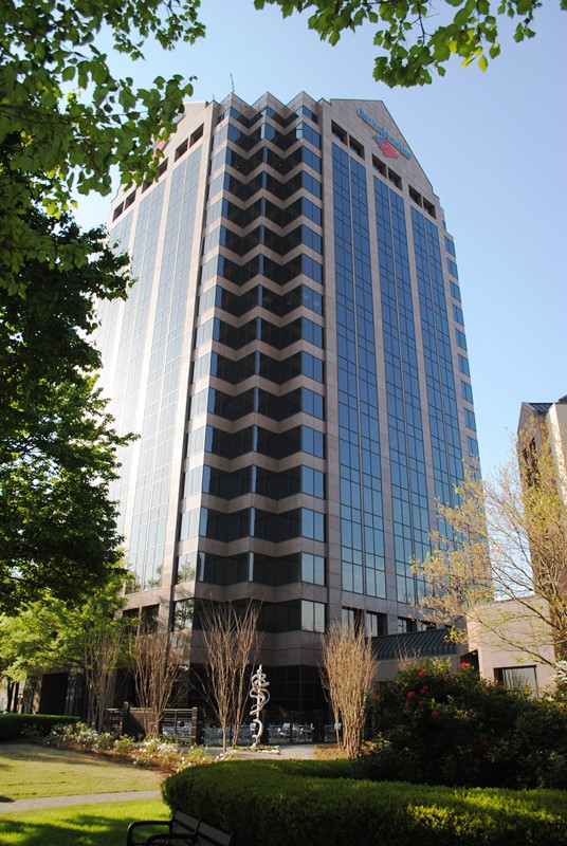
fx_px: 636
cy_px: 423
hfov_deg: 48.1
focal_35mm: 27
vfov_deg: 67.3
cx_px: 284
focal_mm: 18
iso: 100
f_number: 6.3
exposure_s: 1/200
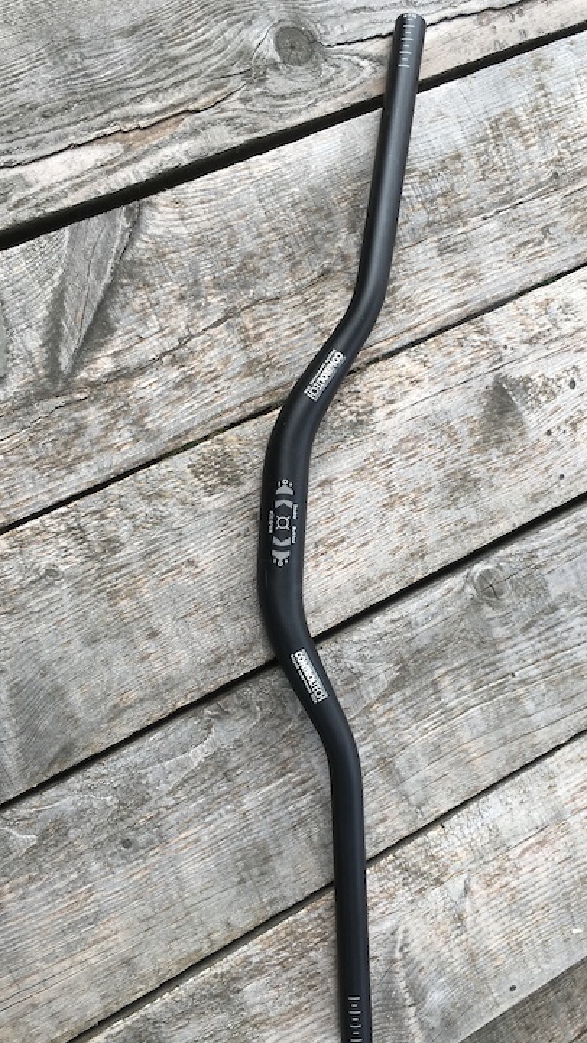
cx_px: 320
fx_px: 969
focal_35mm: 35
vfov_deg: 56.6
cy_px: 555
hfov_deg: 33.7
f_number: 2.2
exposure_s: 1/143
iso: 25
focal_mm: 4.15
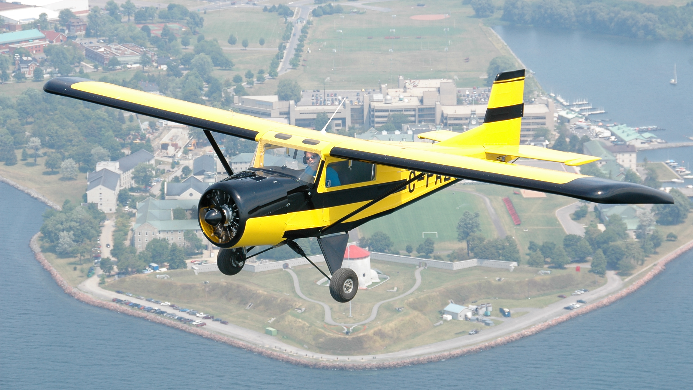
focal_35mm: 129
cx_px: 347
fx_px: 2371
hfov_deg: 16.6
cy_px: 176
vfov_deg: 9.4
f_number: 9
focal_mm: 82
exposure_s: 1/320
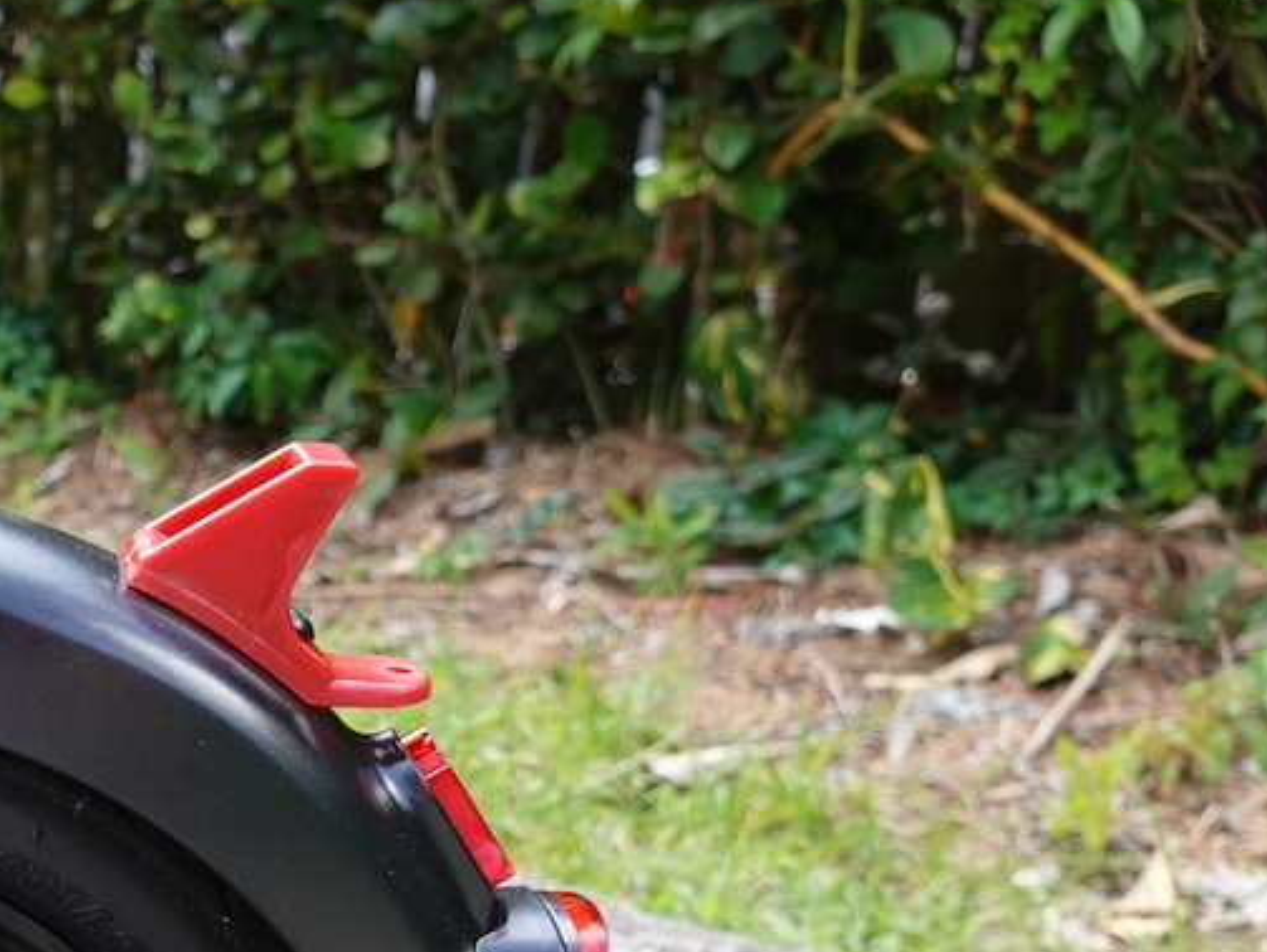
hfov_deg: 30.5
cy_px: 972
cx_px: -189
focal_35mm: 55
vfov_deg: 25.2
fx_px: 2015
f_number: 3.2
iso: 100
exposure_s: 1/100
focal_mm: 9
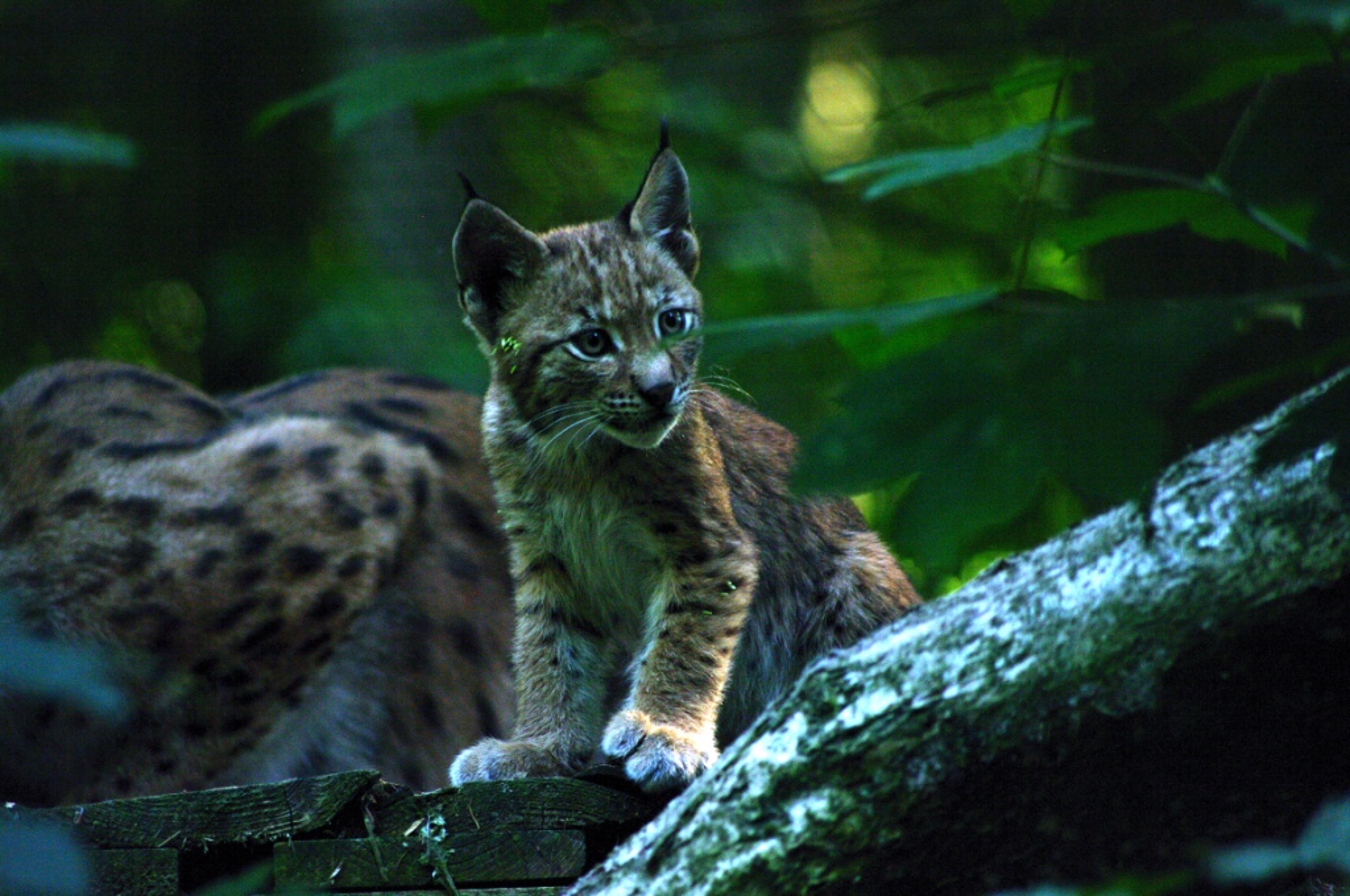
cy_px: 448
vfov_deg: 3.5
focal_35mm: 390
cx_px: 675
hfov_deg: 5.3
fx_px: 14606
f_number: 5.6
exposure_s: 1/125
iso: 800
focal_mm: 260
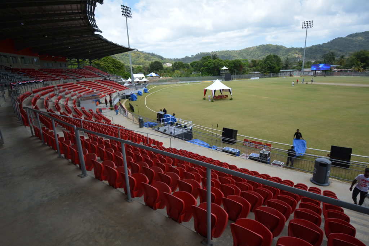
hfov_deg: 85.4
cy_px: 123
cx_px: 184
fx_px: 200
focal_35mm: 20
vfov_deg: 63.2
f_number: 4.8
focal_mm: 13
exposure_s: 1/1250
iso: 400
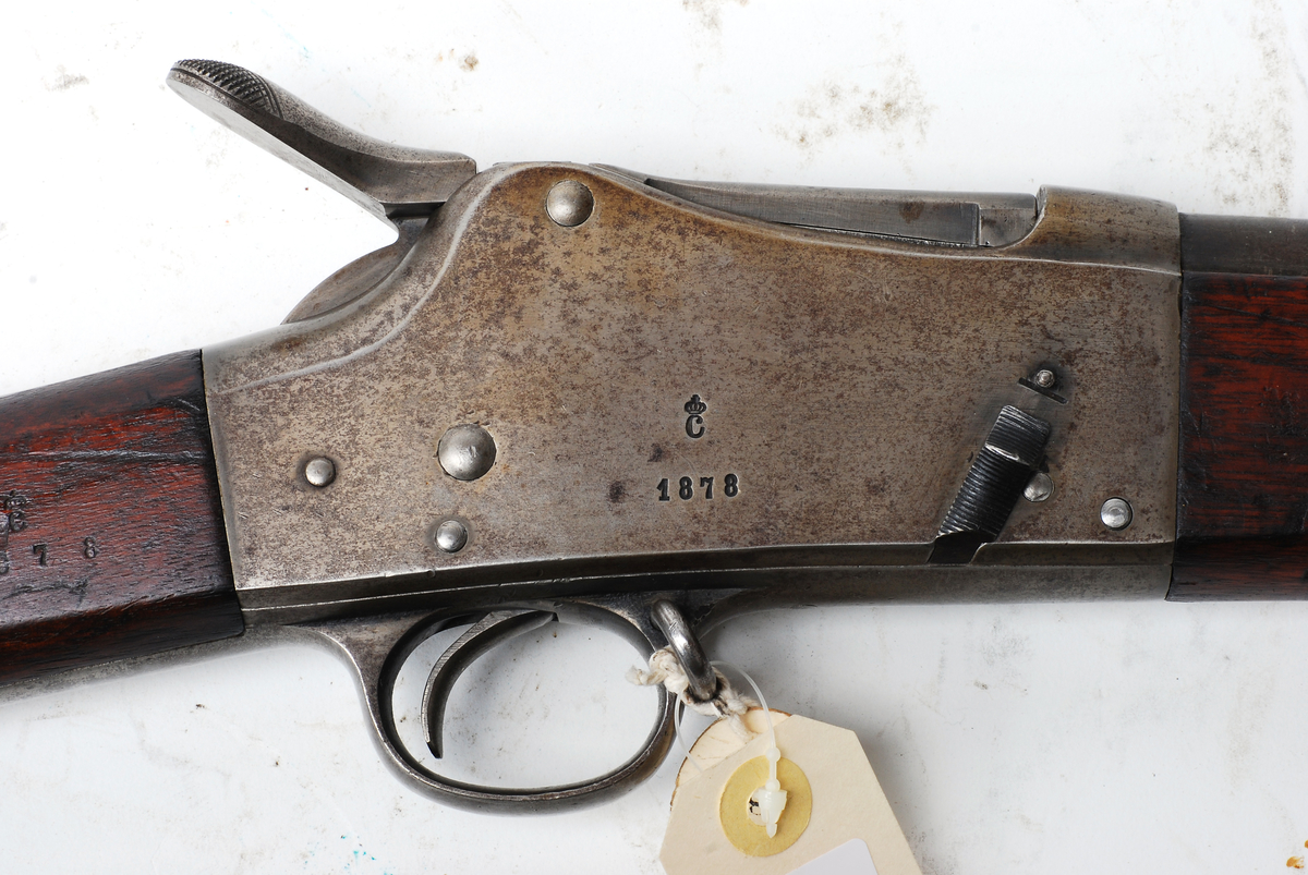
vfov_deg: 13.1
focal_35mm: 105
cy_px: 438
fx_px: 3819
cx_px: 654
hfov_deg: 19.4
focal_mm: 70
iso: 200
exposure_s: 1/60
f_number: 18
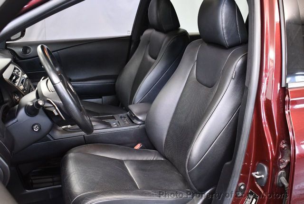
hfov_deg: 44.4
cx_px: 152
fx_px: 372
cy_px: 102
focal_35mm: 44
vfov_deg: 30.6
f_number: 3.8
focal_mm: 22
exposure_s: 1/80
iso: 3200
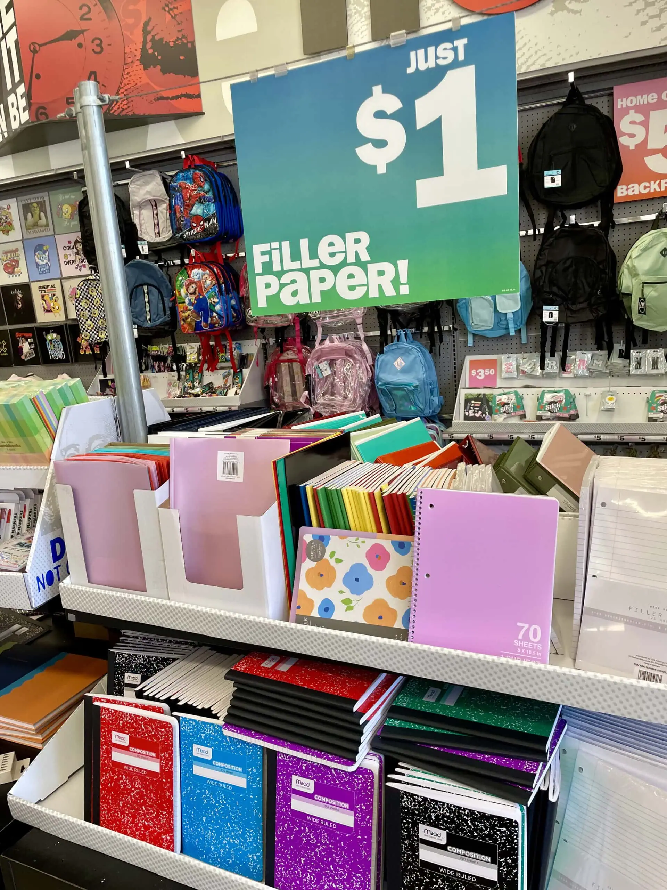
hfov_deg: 53.1
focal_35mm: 26
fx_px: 668
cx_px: 334
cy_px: 445
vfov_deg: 67.3
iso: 50
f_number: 1.6
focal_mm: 4.2
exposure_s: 1/120
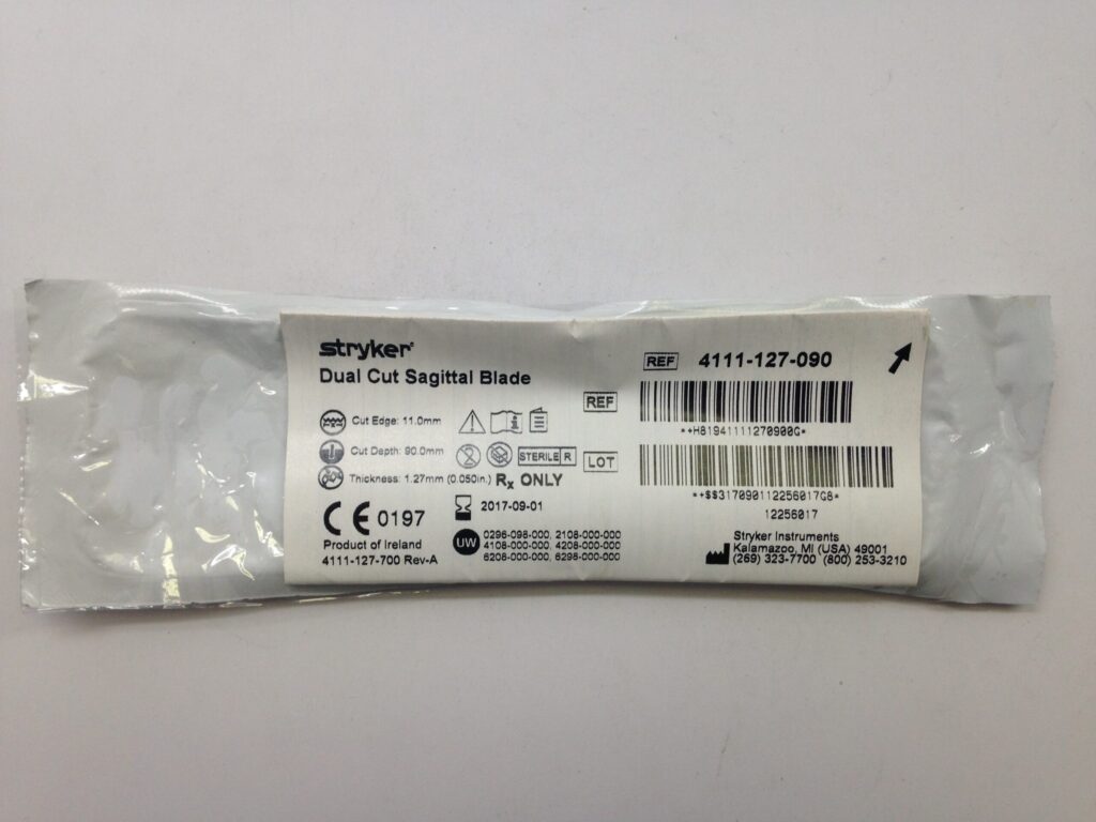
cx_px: 548
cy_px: 411
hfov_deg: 55.4
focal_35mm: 33
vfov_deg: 42.9
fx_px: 1045
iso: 64
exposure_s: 1/60
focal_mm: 4.12
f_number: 2.4
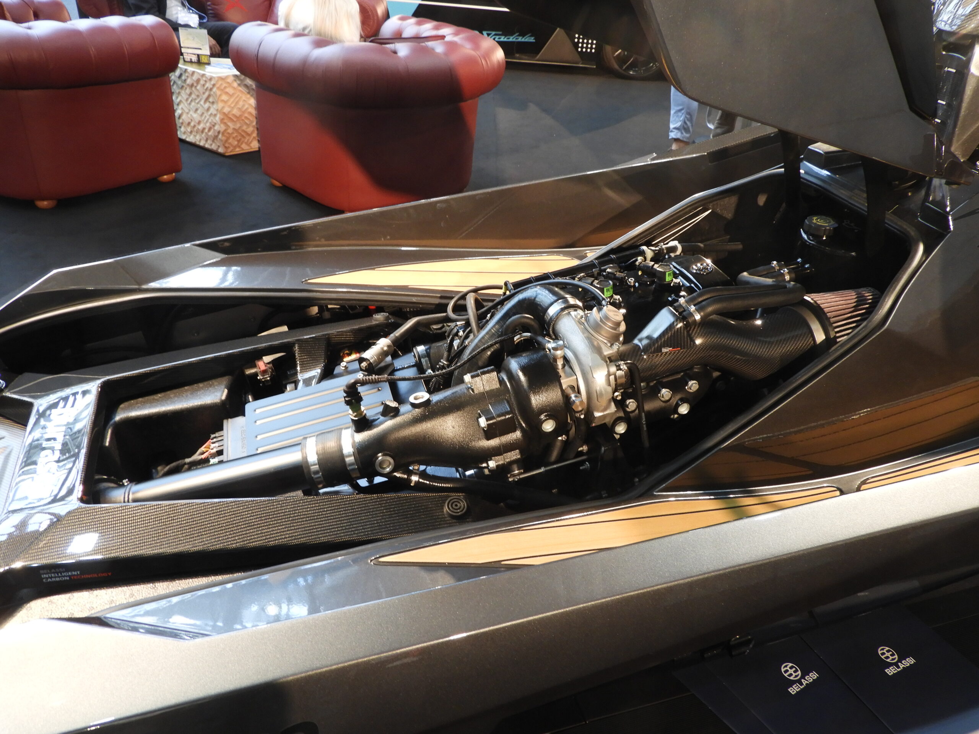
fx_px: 792
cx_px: 490
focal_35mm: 28
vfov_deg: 49.7
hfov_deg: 63.4
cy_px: 367
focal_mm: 5
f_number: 3.5
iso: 220
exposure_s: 1/30
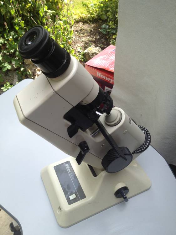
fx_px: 237
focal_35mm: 35
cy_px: 118
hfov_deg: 40.7
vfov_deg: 52.6
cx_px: 88
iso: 50
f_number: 2.4
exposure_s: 1/506
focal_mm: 4.28
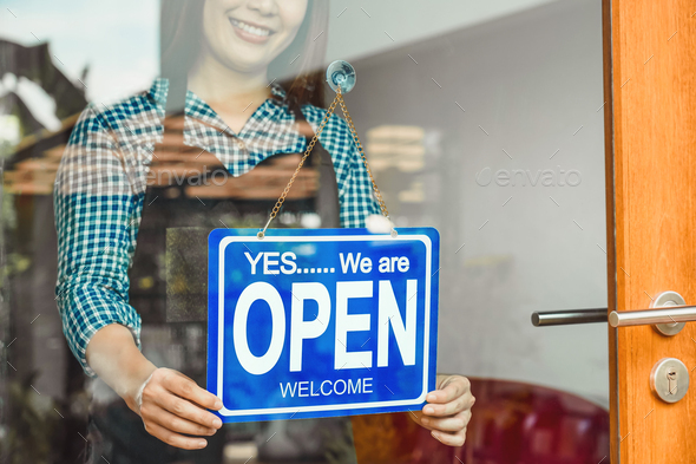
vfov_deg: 18.2
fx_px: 1450
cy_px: 232
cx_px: 348
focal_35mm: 75
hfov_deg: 27.0
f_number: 5.6
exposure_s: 1/125
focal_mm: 75
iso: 800
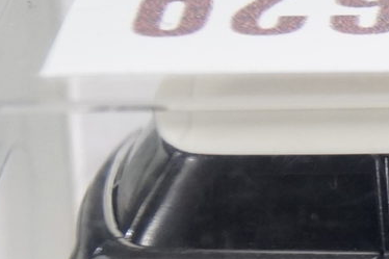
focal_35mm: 370
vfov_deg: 3.7
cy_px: 149
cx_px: 671
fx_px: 3993
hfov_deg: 5.5
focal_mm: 45
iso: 1000
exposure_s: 1/160
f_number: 5.6
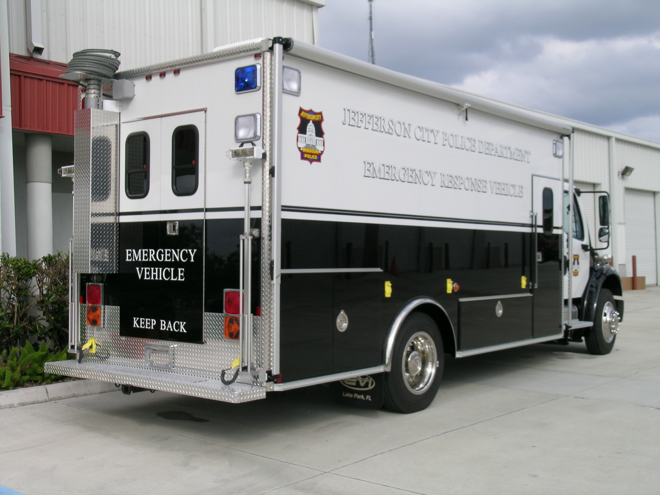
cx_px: 330
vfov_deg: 31.5
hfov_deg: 41.2
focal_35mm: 46
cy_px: 248
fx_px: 877
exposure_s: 1/202
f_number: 6.6
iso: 50
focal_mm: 9.5
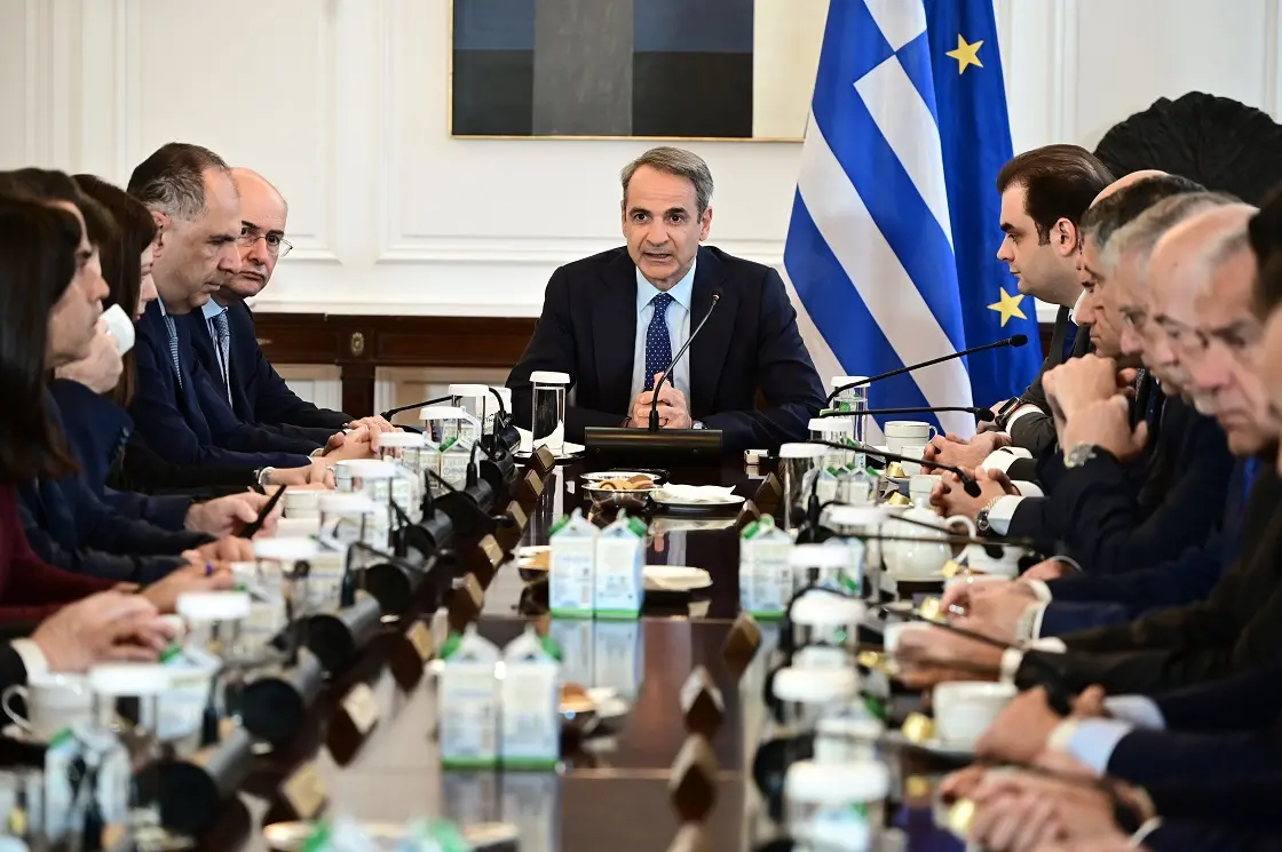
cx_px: 641
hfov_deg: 17.1
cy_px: 426
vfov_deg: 11.4
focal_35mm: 120
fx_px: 4270
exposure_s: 1/160
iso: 1000
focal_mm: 120
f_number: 4
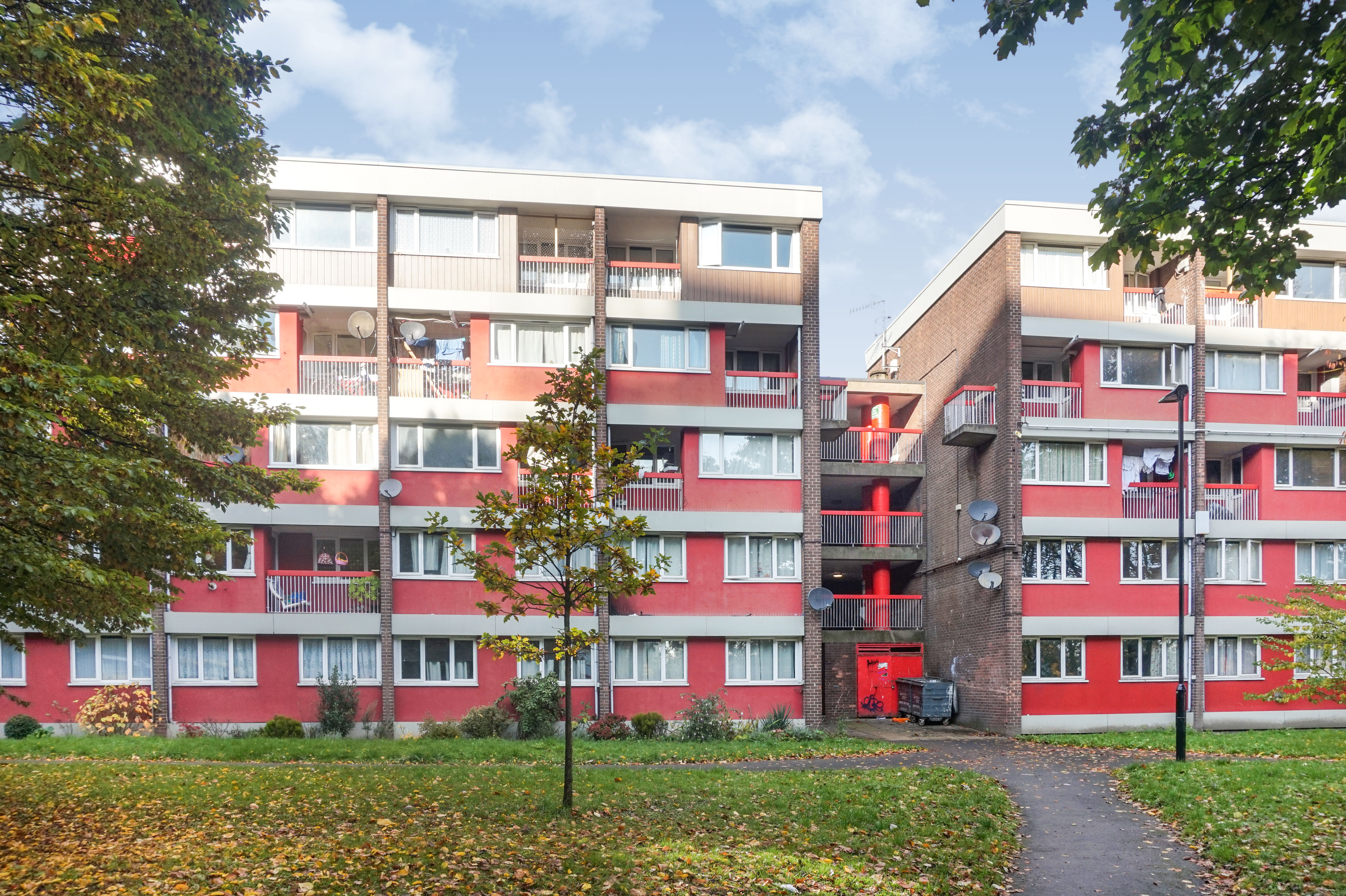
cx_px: 673
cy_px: 448
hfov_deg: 73.8
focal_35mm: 24
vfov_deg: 53.1
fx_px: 897
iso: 100
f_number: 9
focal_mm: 16
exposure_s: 1/80
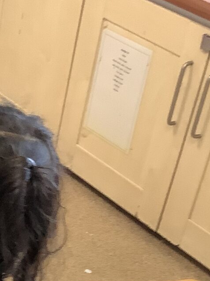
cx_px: -113
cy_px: 375
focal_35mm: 100
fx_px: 809
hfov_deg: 13.8
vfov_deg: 18.2
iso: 125
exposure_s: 1/50
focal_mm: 3.3
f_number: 2.4
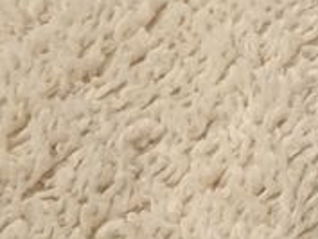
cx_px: 507
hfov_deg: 14.8
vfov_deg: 11.7
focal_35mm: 122
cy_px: -116
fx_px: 1122
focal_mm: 4.1
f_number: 3.5
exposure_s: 1/30
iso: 640
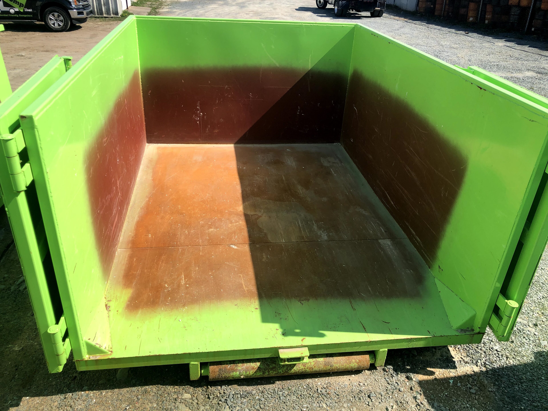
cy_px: 206
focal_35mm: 28
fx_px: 443
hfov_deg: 63.4
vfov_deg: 49.7
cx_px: 274
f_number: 1.8
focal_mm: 3.99
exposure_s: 1/1656
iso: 20
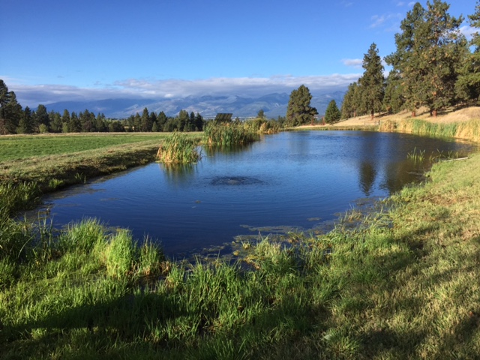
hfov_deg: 61.7
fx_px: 402
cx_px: 240
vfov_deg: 48.2
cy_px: 180
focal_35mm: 29
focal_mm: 4.15
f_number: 2.2
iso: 32
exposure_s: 1/1464
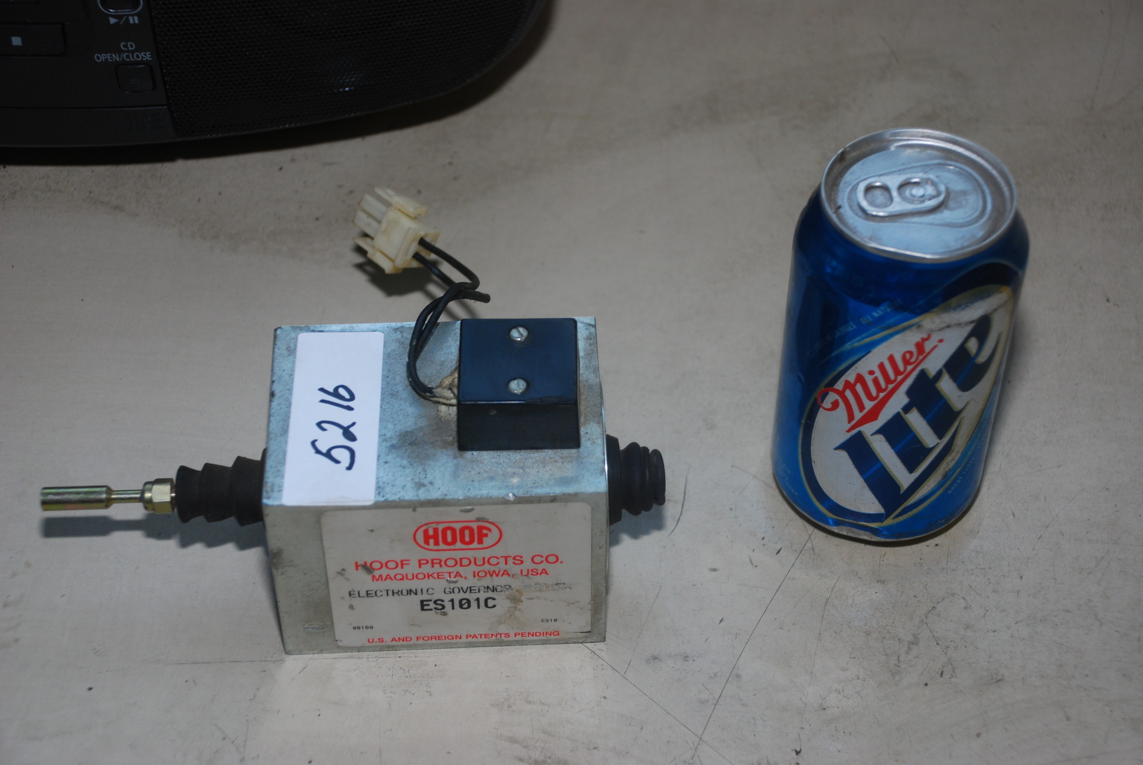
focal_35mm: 72
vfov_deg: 19.0
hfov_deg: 28.0
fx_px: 2289
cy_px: 382
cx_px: 572
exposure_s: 1/60
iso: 200
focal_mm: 48
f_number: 4.8
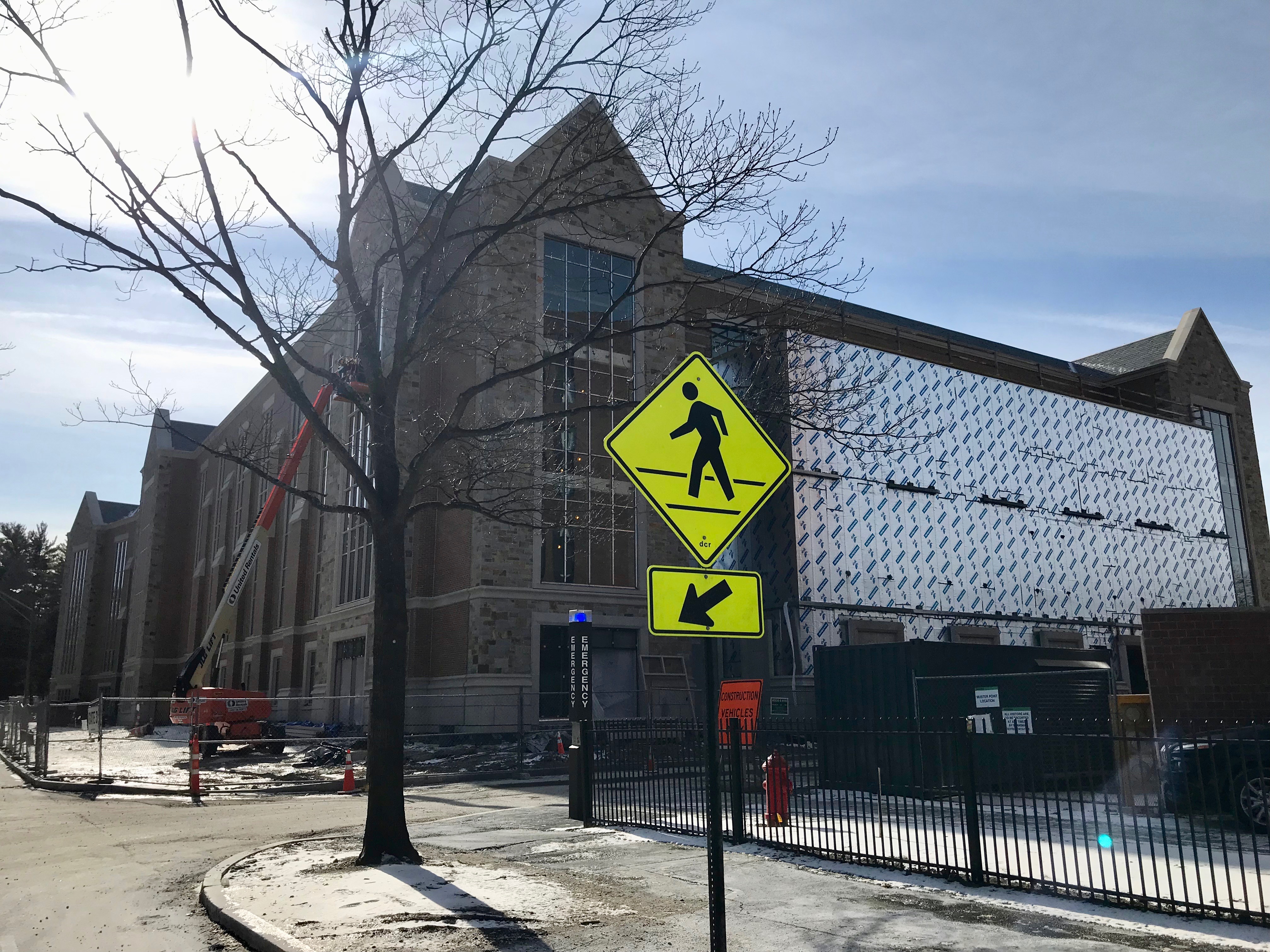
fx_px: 1027
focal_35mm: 28
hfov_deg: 63.4
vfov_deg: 49.7
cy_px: 476
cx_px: 635
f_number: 1.8
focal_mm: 3.99
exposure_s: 1/4808
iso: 20
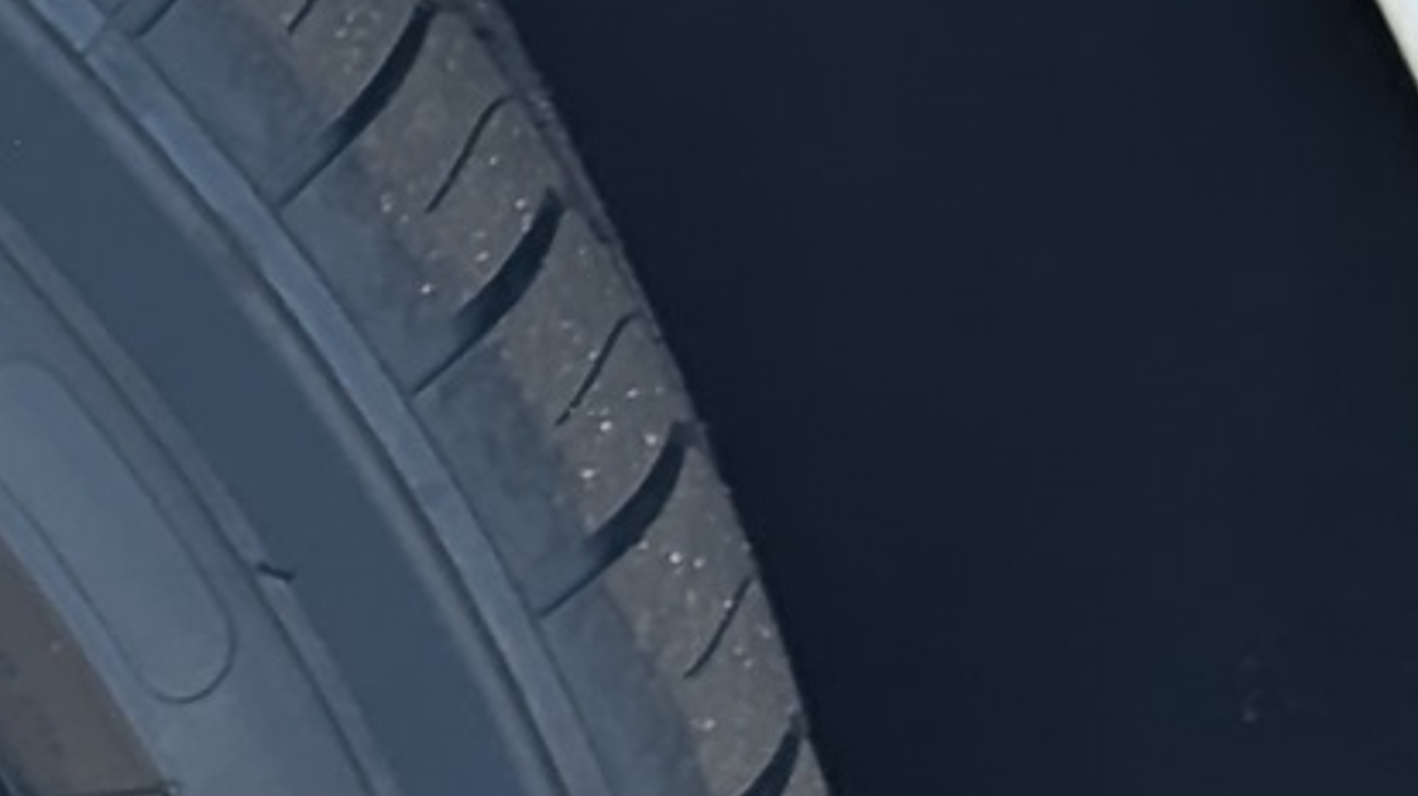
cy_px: 1595
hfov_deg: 6.3
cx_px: -2228
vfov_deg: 3.7
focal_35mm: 324
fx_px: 12178
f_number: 1.85
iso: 47
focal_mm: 6.81
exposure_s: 1/493
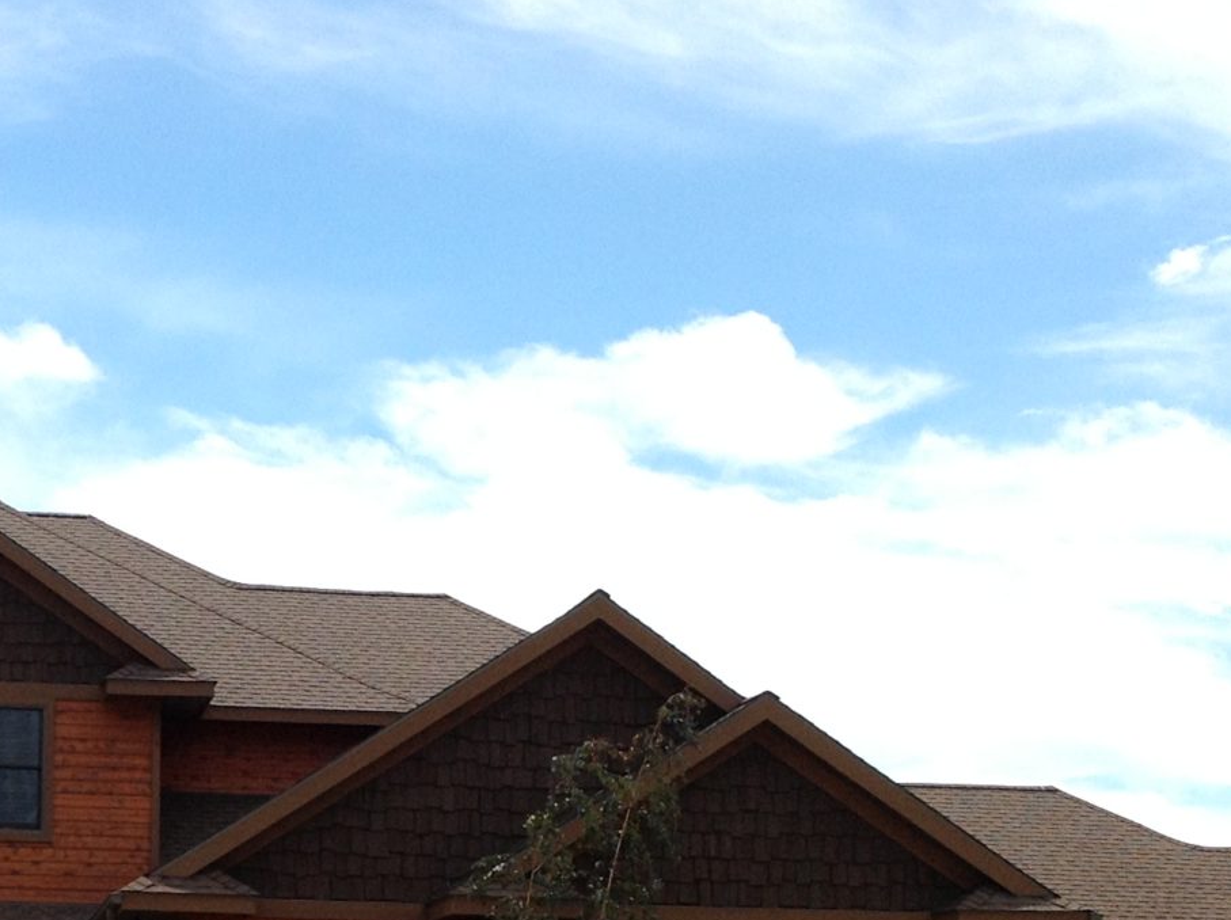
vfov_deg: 18.0
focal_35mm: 79
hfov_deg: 24.4
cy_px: 1012
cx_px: 271
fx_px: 2806
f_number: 2.4
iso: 50
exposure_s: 1/2016
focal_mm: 4.28
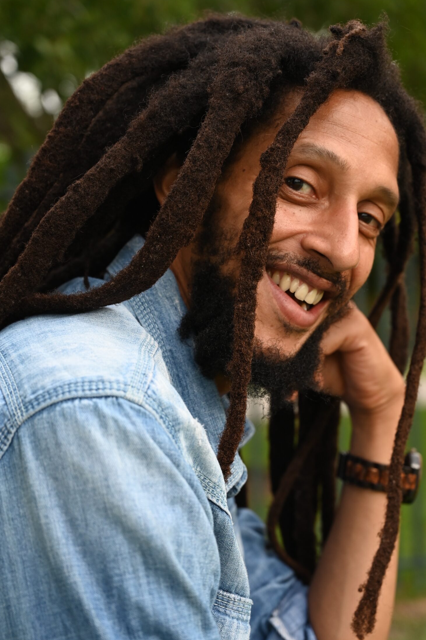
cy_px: 364
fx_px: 1137
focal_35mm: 64
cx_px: 243
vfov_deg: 31.4
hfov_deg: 21.2
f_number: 4
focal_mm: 55
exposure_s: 1/250
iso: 640
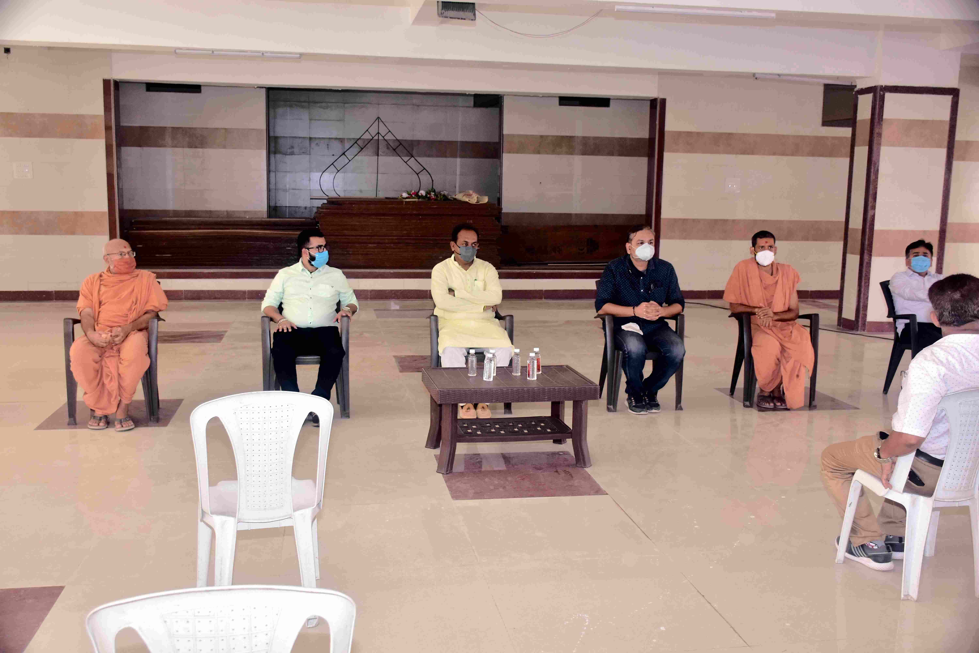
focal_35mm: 34
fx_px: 938
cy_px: 326
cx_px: 490
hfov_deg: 55.1
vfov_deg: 38.4
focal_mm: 23
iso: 400
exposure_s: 1/160
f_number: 4.5
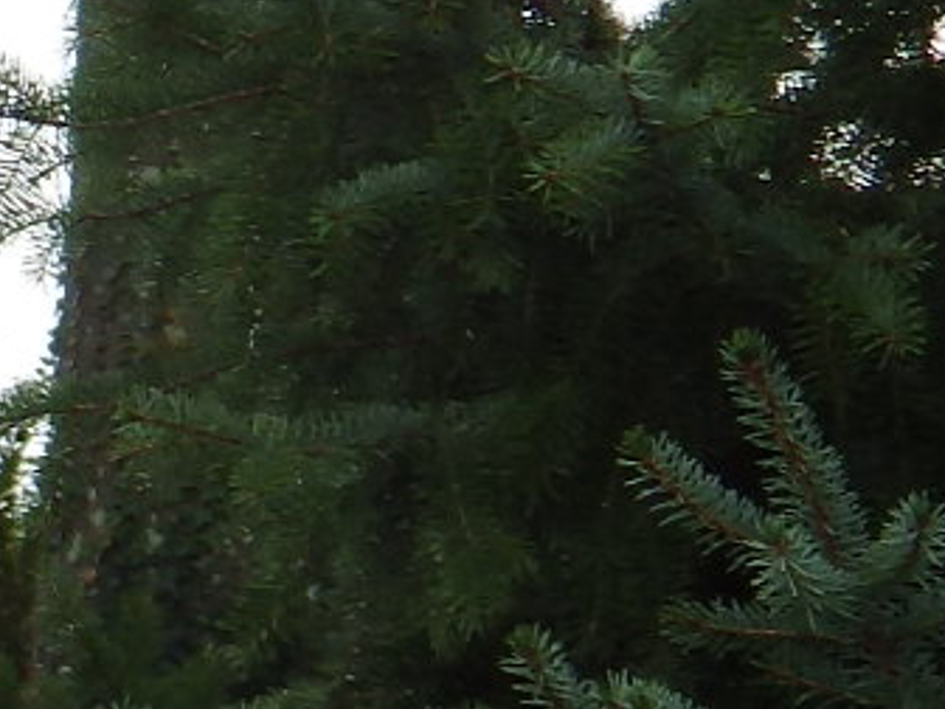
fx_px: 8326
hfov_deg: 6.0
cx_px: -1806
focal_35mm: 305
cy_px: 1722
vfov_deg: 4.7
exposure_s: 1/320
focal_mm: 9
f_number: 3.8
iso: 100
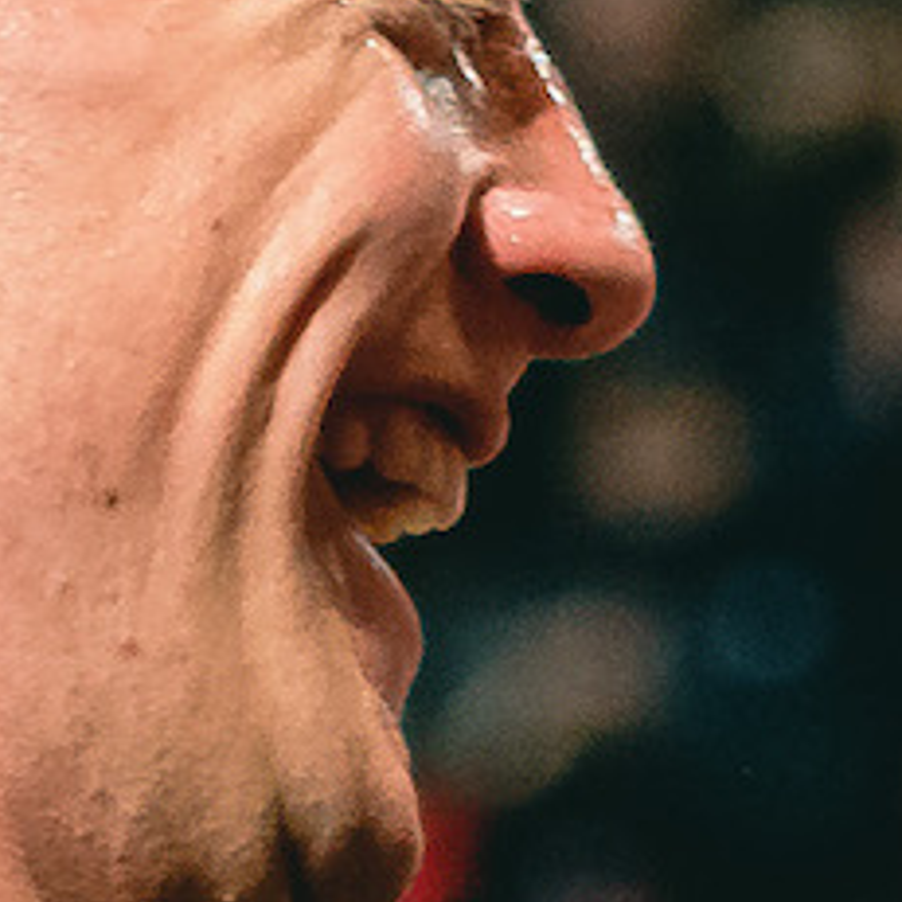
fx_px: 26945
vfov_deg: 1.9
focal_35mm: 914
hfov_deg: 1.9
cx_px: 2124
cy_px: 1552
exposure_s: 1/1000
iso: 1250
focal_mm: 70
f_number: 3.2
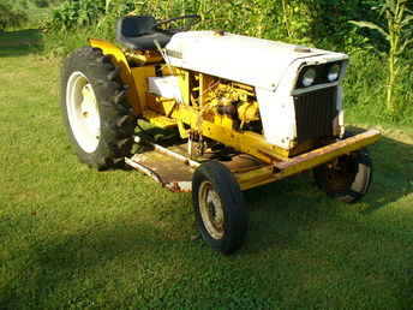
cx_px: 206
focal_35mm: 37
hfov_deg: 50.1
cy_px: 155
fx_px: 441
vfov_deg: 38.7
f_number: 5.6
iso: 80
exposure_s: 1/125
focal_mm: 6.1
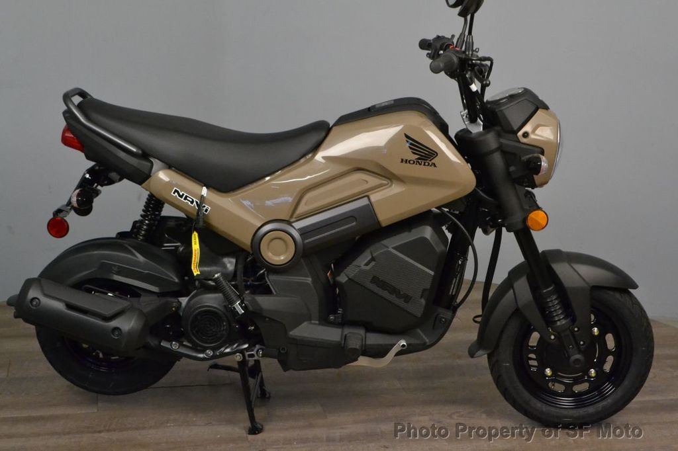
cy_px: 226
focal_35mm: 57
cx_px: 339
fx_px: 1073
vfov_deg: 23.8
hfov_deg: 35.1
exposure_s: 1/60
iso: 3200
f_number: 11
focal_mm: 38
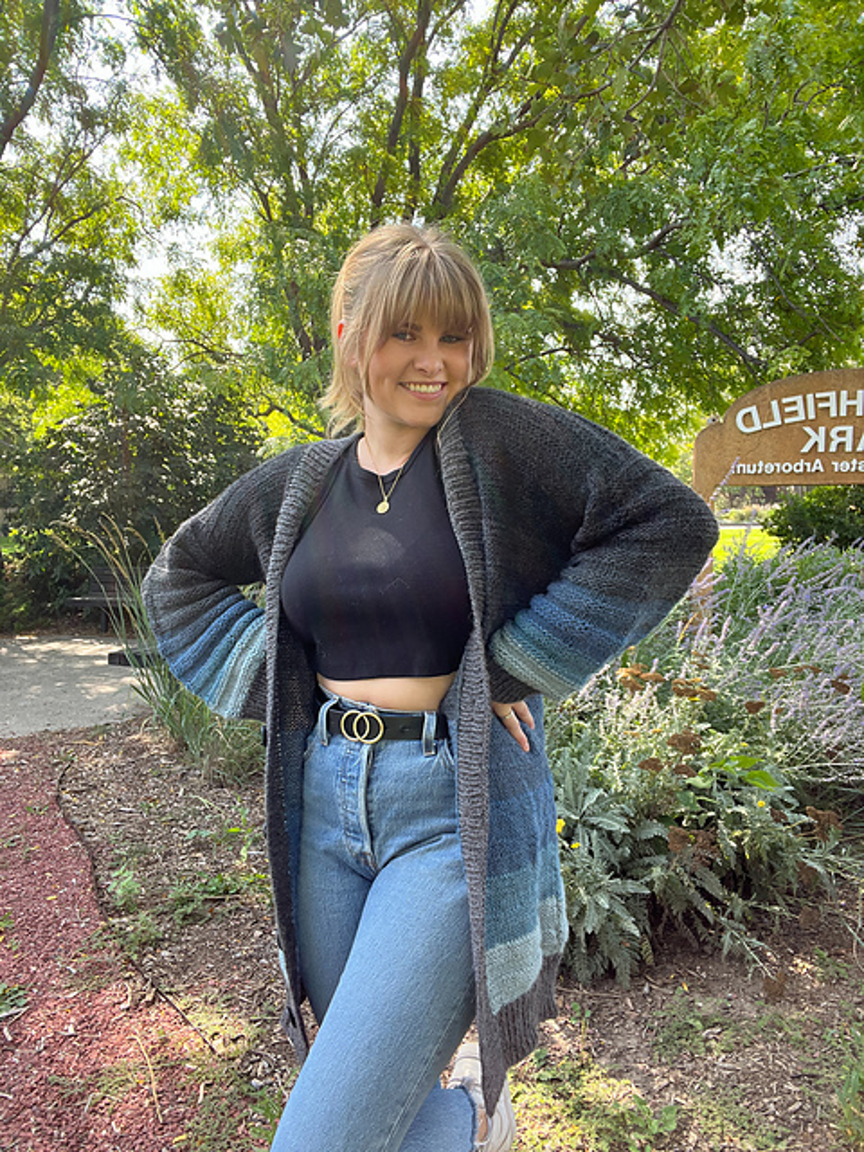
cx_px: 432
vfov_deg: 73.9
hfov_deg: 58.9
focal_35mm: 23
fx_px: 765
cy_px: 576
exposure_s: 1/116
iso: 40
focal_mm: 2.71
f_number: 2.2
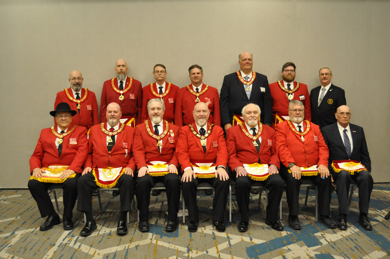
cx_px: 195
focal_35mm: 36
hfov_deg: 53.2
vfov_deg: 36.8
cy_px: 130
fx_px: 390
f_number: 3.8
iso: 800
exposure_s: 1/30
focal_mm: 24
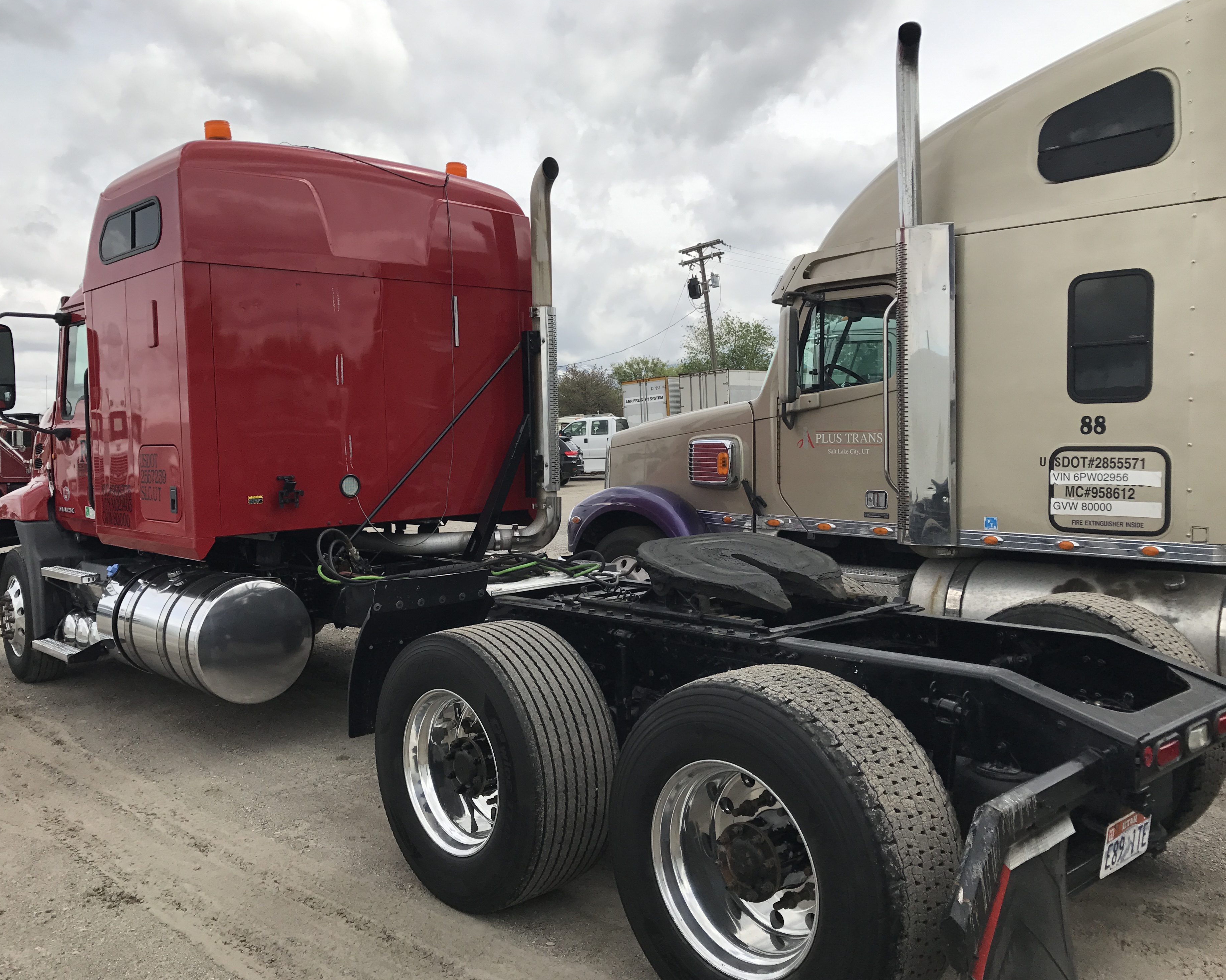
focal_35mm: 30
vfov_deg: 48.5
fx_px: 1089
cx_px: 580
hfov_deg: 58.7
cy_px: 500
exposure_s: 1/2817
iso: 20
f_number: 1.8
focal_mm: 3.99
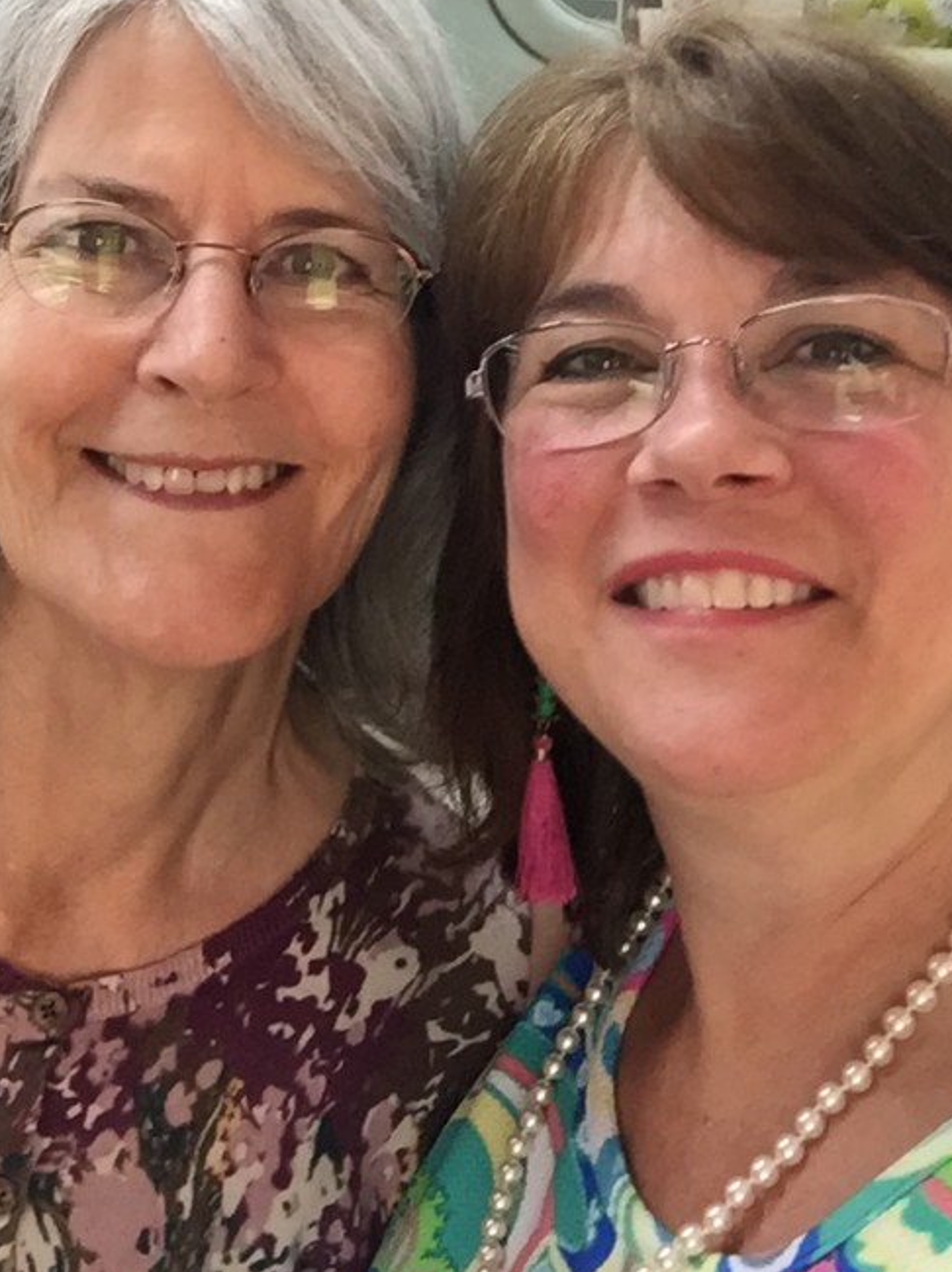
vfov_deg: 36.9
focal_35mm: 51
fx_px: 1872
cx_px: 370
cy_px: 367
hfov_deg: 28.5
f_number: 2.2
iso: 80
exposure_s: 1/30
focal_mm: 2.65
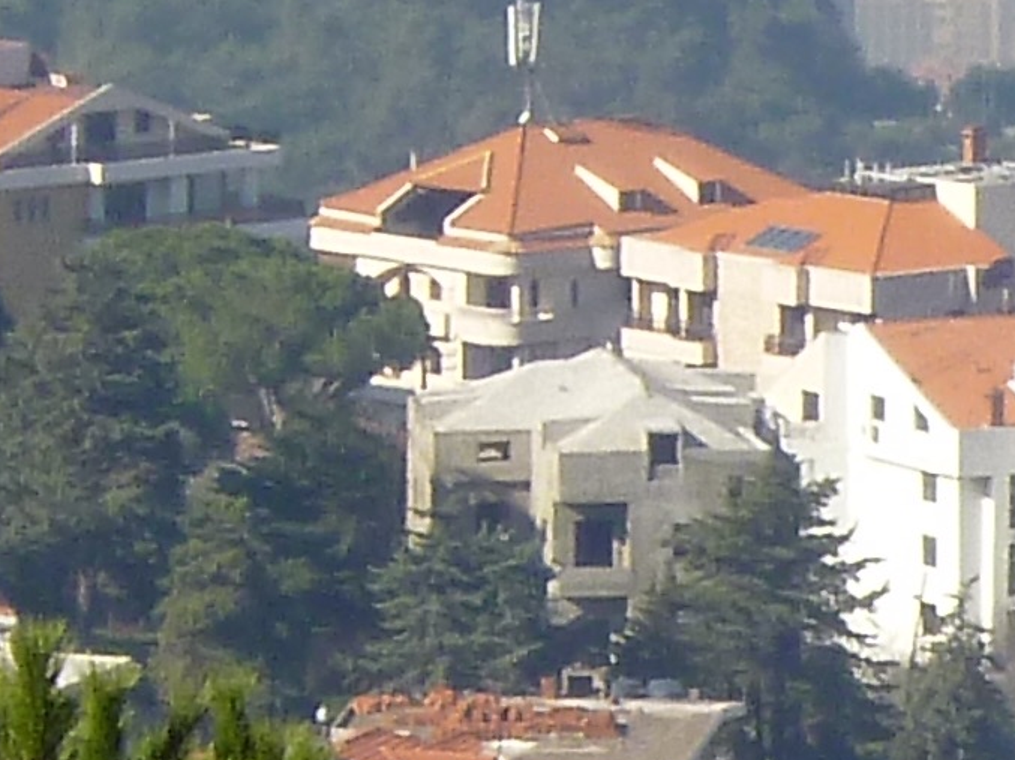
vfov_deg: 1.7
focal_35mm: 894
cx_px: 1307
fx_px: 26200
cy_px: 306
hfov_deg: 2.2
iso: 100
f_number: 6.5
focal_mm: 20
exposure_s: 1/200
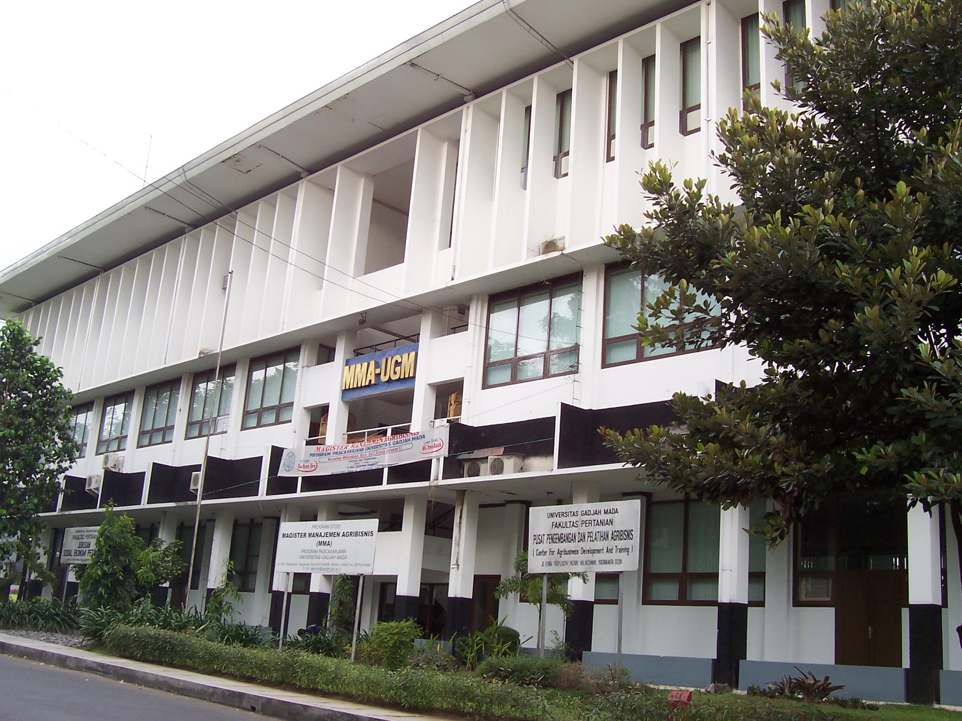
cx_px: 481
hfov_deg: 50.1
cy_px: 360
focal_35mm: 37
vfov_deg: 38.7
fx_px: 1028
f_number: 2.8
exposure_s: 1/180
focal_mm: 5.6
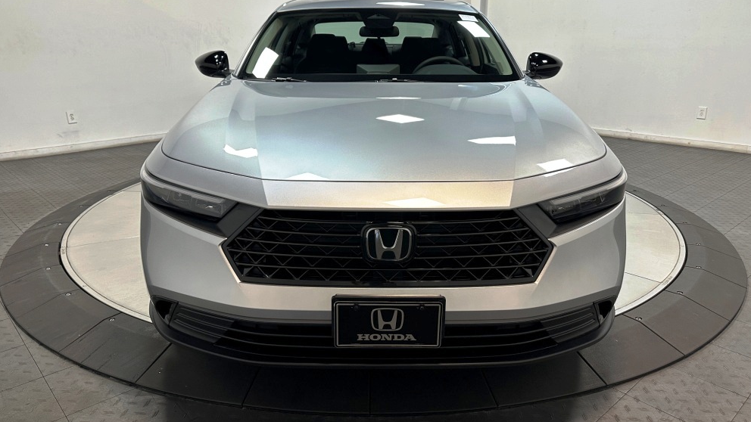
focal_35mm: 27
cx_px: 373
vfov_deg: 42.9
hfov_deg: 69.9
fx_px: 538
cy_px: 197
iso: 200
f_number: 1.78
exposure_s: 1/60
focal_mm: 6.86
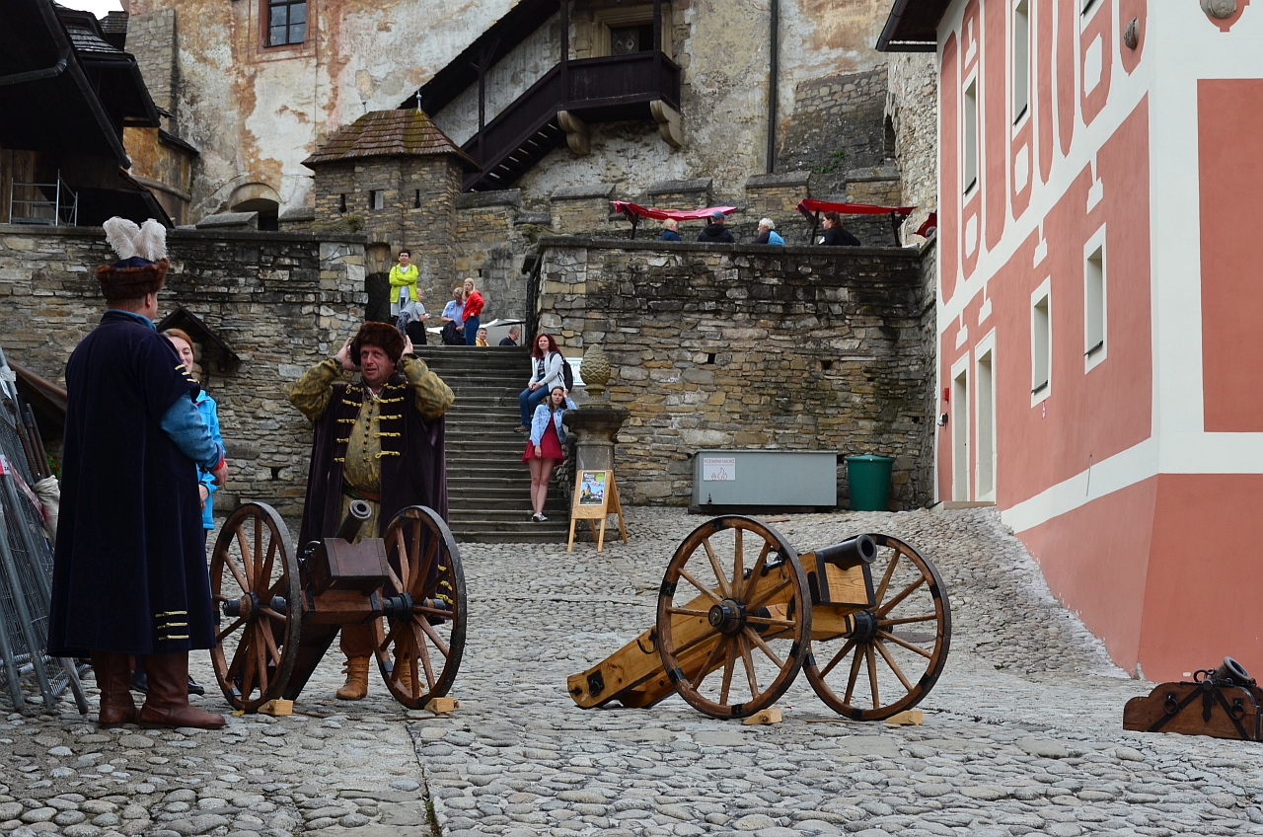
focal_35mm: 60
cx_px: 632
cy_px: 418
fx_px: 2101
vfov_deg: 22.5
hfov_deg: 33.5
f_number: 11
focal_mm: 40
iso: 200
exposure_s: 1/100
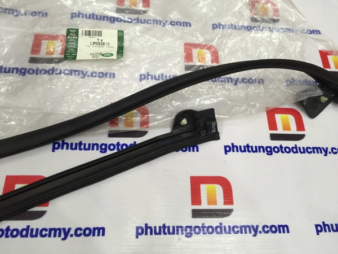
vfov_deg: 48.2
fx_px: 283
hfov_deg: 61.7
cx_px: 169
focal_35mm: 29
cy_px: 127
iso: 100
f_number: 2.2
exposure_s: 1/30
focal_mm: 4.15
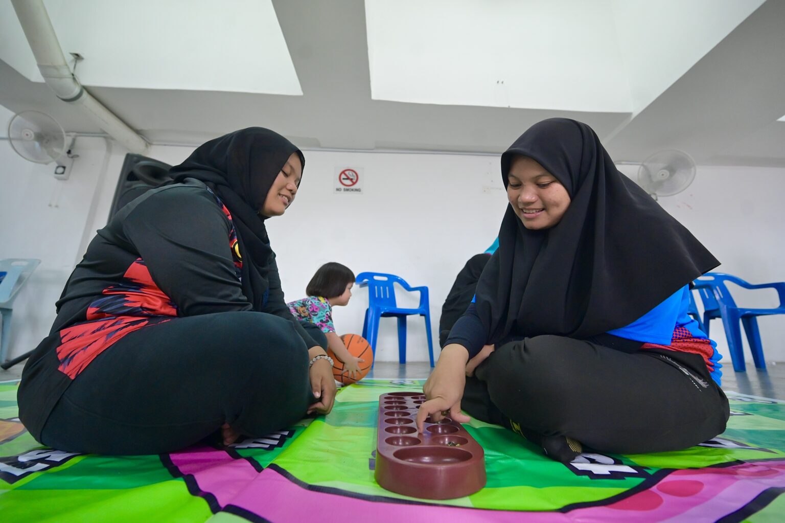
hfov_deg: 104.3
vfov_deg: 81.2
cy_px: 262
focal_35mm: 14
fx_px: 305
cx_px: 392
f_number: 4
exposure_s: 1/160
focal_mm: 14
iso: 3200
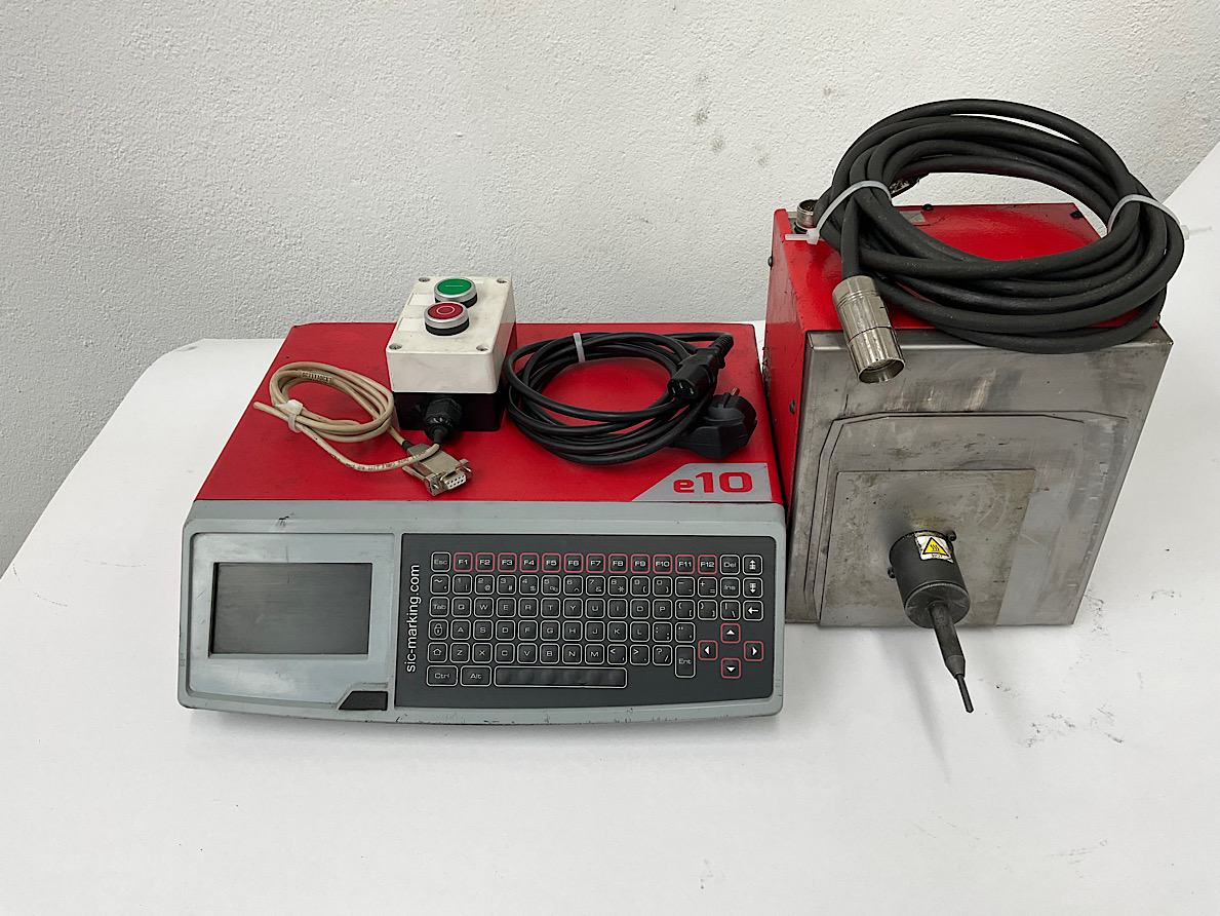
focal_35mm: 29
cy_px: 458
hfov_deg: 61.7
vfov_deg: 48.2
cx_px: 610
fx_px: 1022
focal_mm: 3
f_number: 1.8
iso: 25
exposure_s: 1/100
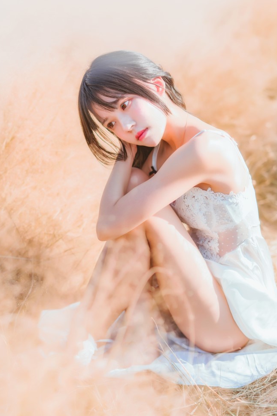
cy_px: 221
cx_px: 154
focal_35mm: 62
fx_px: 715
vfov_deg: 32.4
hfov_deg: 21.9
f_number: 2
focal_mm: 50
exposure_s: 1/1250
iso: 80
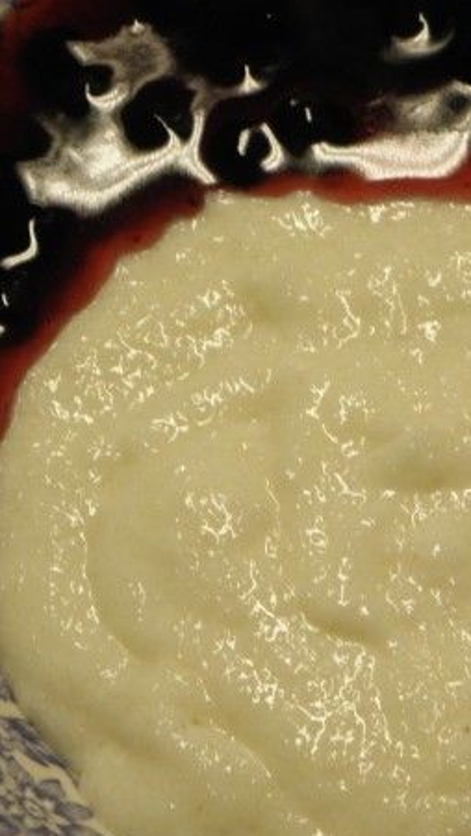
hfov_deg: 6.8
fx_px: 3948
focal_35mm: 178
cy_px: 369
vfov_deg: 12.1
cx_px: 592
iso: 125
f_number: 3.8
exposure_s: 1/20
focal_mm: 12.97
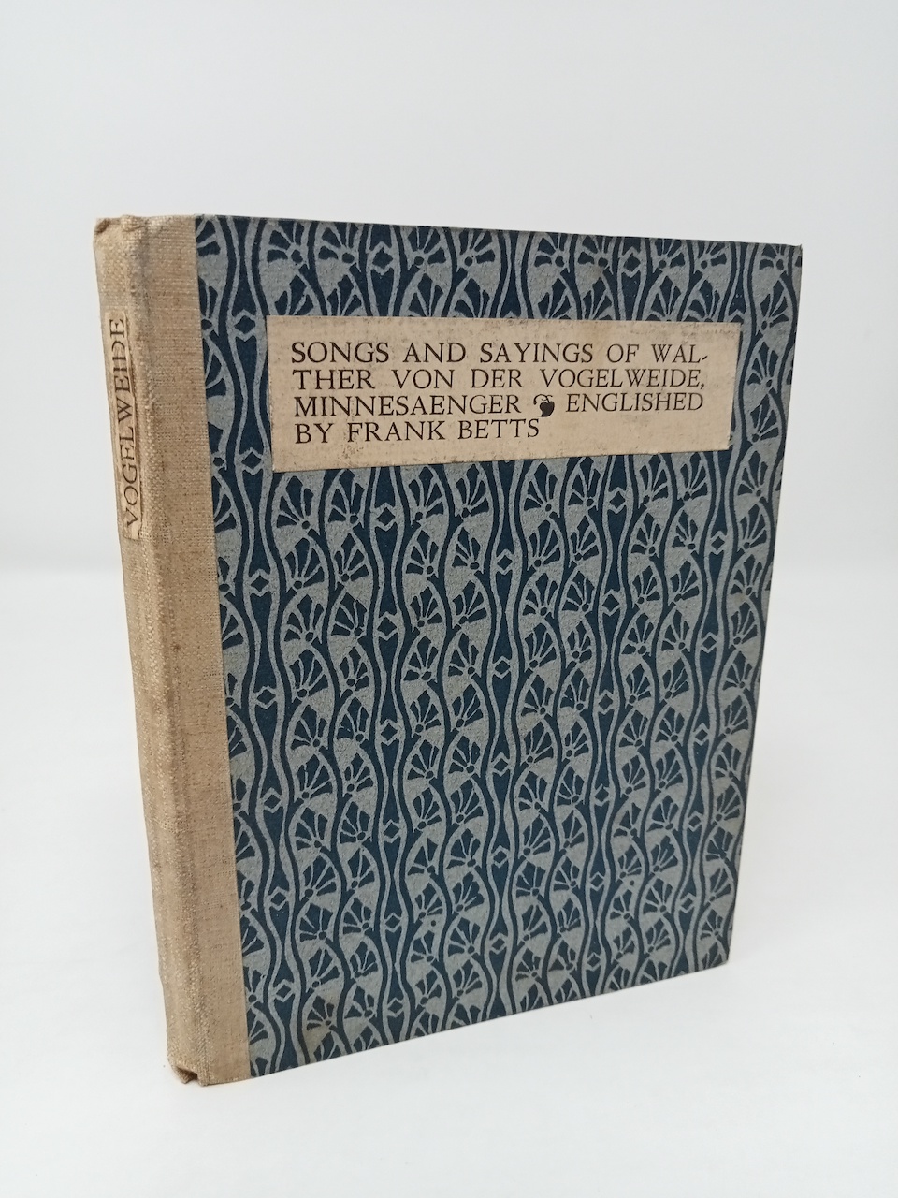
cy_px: 599
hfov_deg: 49.7
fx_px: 968
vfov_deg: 63.4
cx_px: 449
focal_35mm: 28
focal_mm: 3.46
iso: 197
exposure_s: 1/100
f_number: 2.2
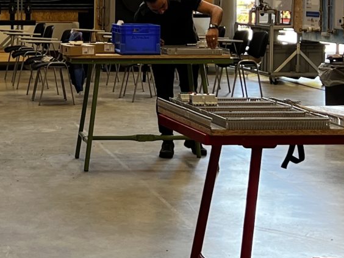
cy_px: 26
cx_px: 39
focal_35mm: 118
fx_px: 1173
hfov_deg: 16.5
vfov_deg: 12.5
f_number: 1.5
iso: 64
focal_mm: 5.7
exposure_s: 1/141
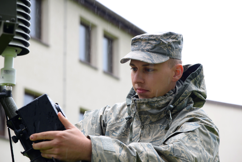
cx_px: 121
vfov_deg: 12.2
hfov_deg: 18.3
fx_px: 753
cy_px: 81
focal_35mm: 112
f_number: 7.1
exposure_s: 1/160
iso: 640
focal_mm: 112
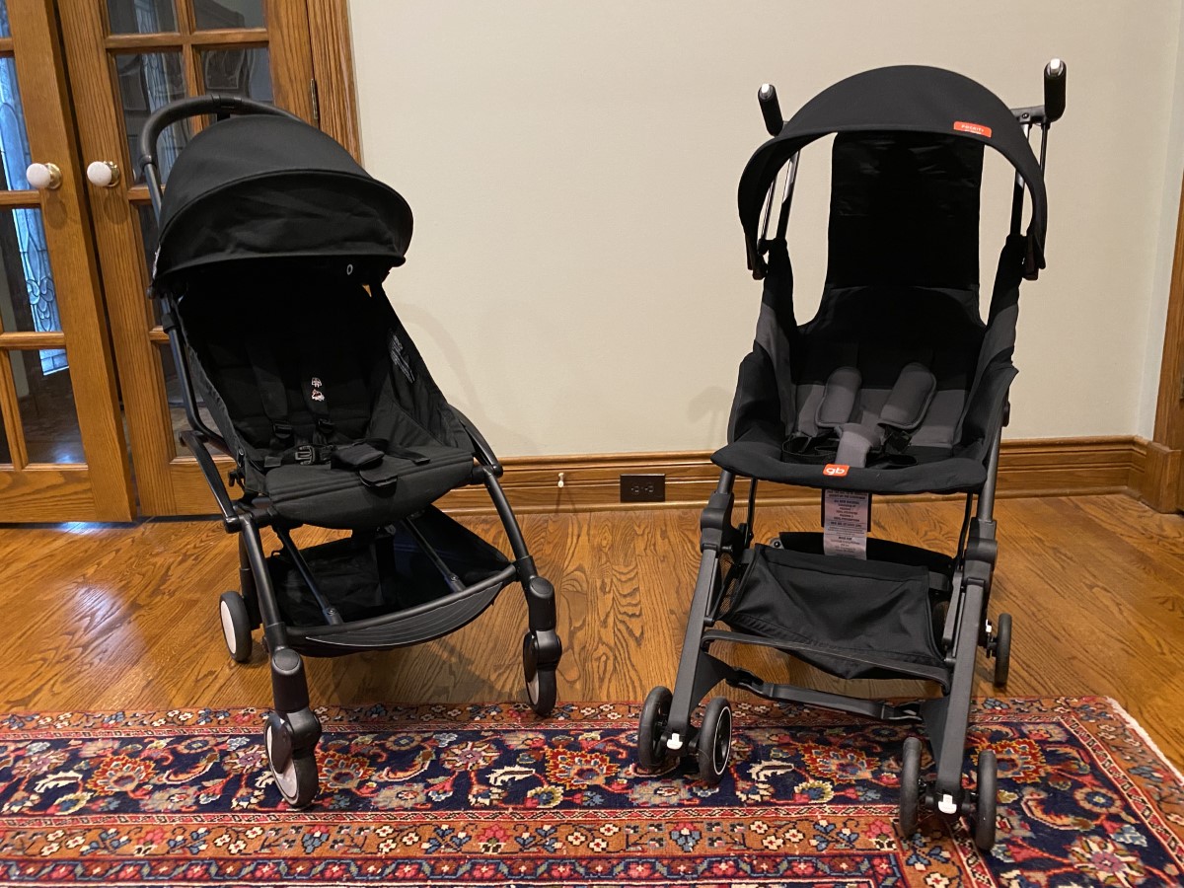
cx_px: 592
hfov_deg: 67.3
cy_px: 444
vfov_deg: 53.1
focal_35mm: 26
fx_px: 889
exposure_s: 1/30
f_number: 1.8
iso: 800
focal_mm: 4.25
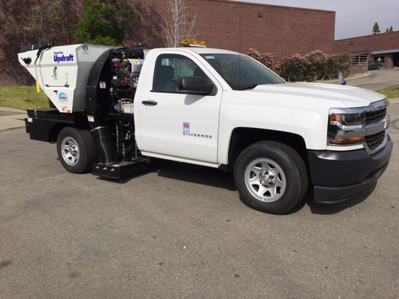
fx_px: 334
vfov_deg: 48.2
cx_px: 200
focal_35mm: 29
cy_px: 150
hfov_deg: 61.7
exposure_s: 1/4950
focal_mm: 4.15
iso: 32
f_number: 2.2
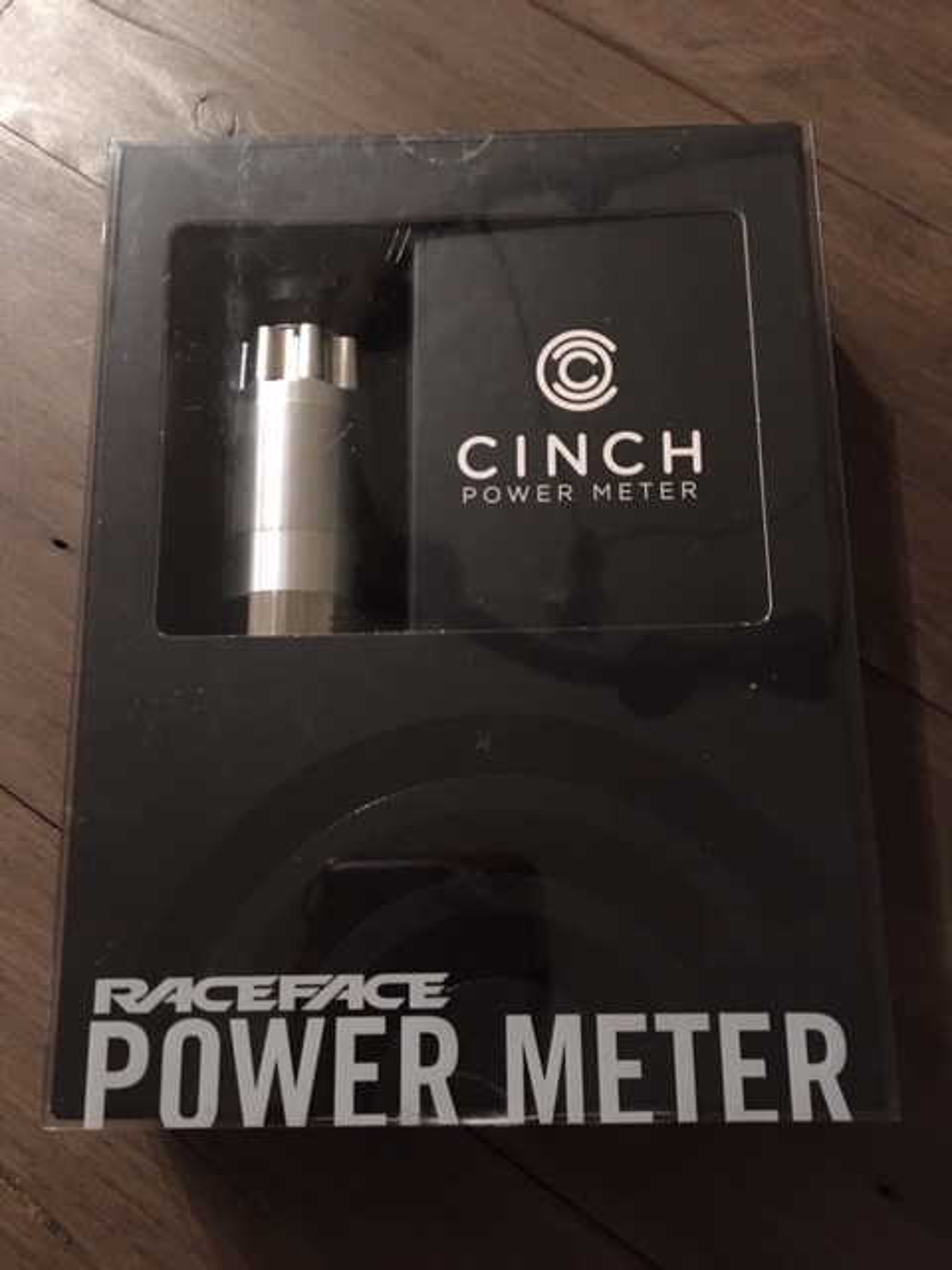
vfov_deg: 61.7
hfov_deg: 48.2
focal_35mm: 29
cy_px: 635
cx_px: 476
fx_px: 1063
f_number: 2.2
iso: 400
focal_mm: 4.15
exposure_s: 1/15
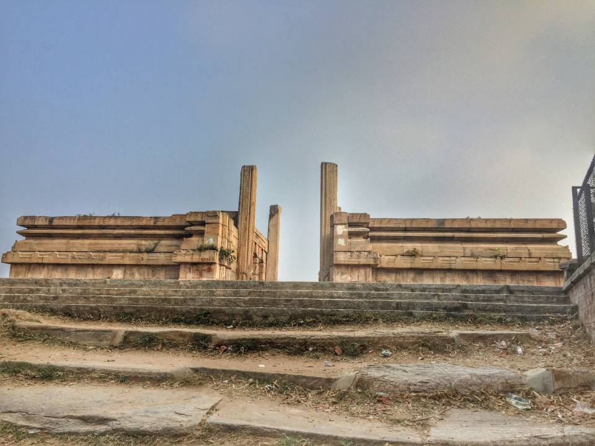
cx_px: 298
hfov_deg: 61.7
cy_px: 223
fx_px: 498
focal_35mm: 29
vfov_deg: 48.2
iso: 32
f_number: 2.2
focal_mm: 4.15
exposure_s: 1/1522
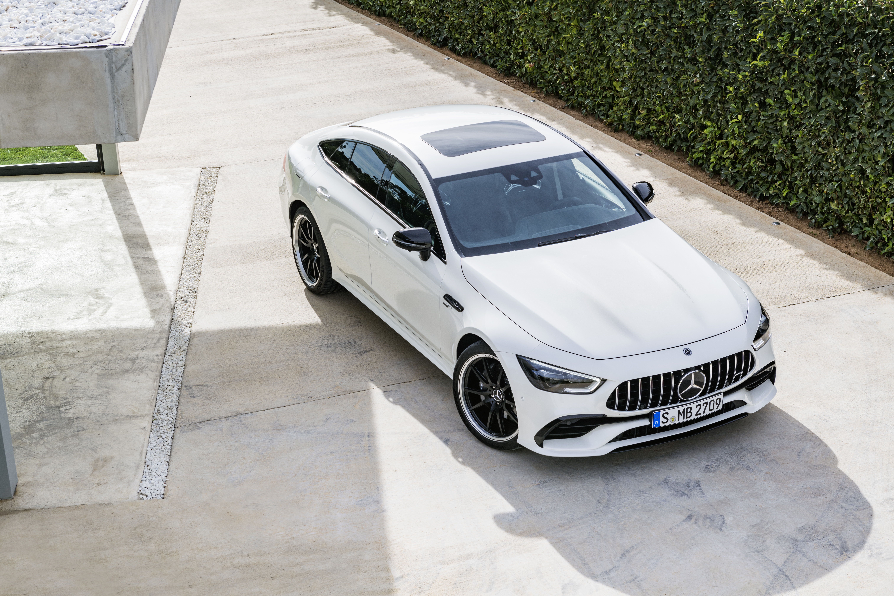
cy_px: 298
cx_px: 447
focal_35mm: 62
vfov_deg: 21.9
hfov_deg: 32.4
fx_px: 1540
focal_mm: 62
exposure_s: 1/200
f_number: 11
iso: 100
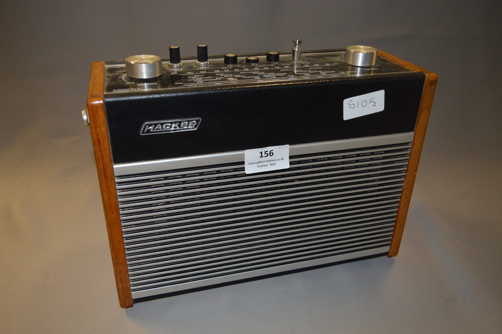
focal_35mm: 32
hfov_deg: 59.5
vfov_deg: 41.6
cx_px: 251
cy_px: 167
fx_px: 439
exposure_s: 1/60
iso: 900
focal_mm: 21
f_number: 3.8
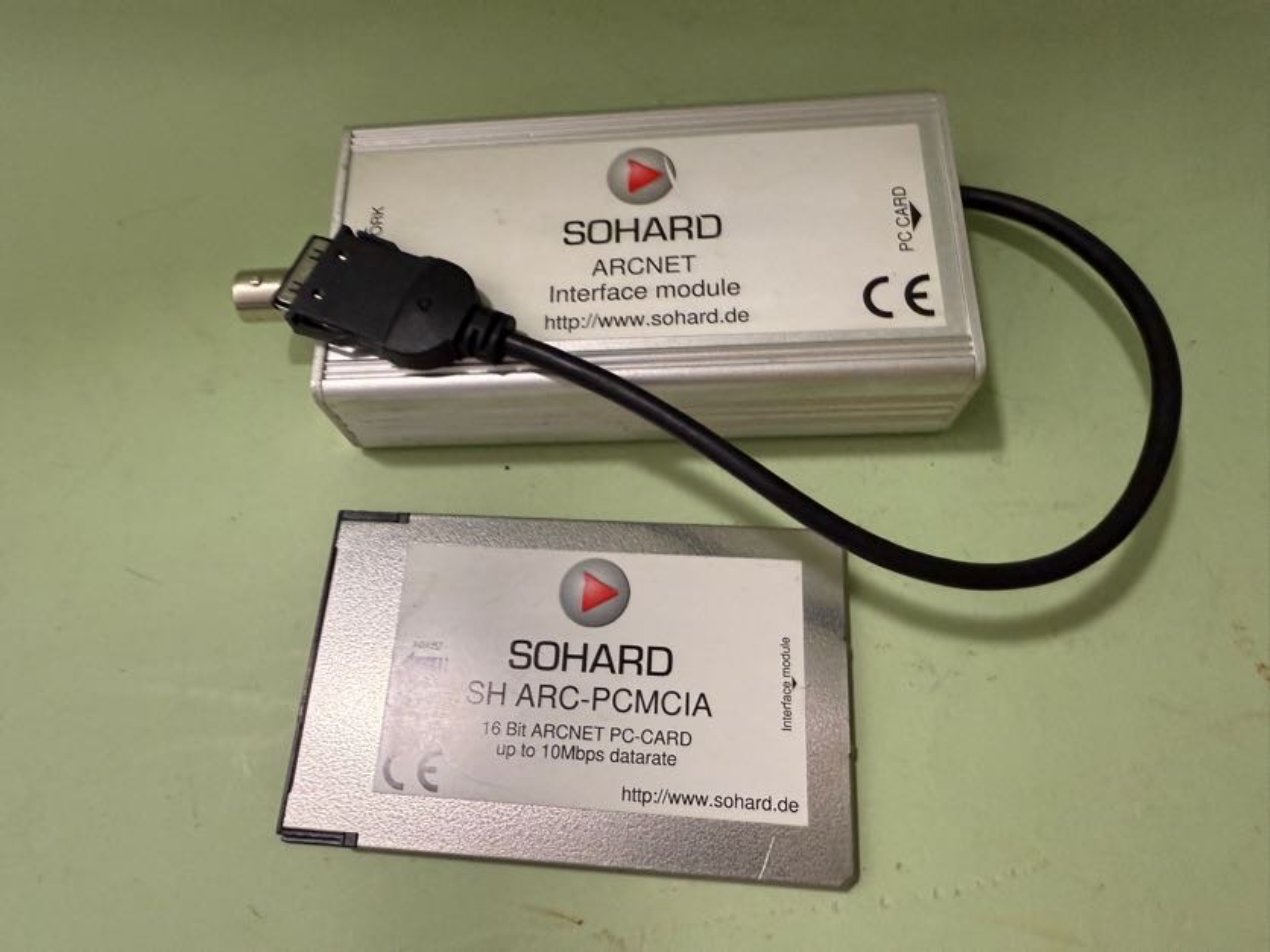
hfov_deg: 71.6
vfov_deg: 56.8
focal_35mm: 24
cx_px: 635
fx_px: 881
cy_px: 476
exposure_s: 1/50
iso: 250
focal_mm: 2.22
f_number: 2.2
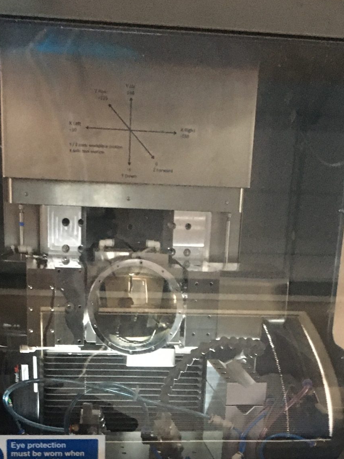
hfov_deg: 22.6
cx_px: 177
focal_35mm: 65
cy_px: 486
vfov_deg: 27.6
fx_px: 861
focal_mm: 4.15
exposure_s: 1/17
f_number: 2.2
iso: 500
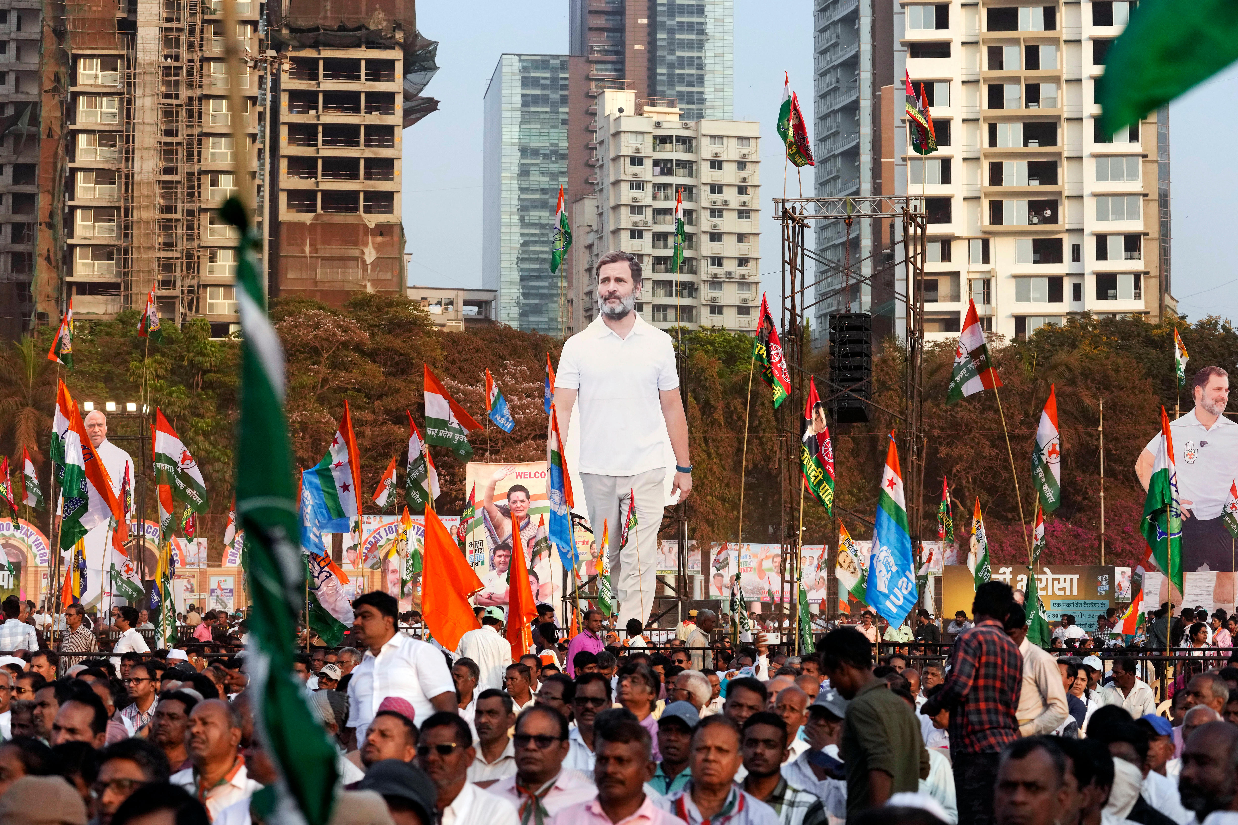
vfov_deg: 15.9
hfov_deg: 23.6
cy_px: 412
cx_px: 619
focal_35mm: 86
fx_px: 2957
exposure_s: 1/8000
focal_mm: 86
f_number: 5.6
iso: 2000
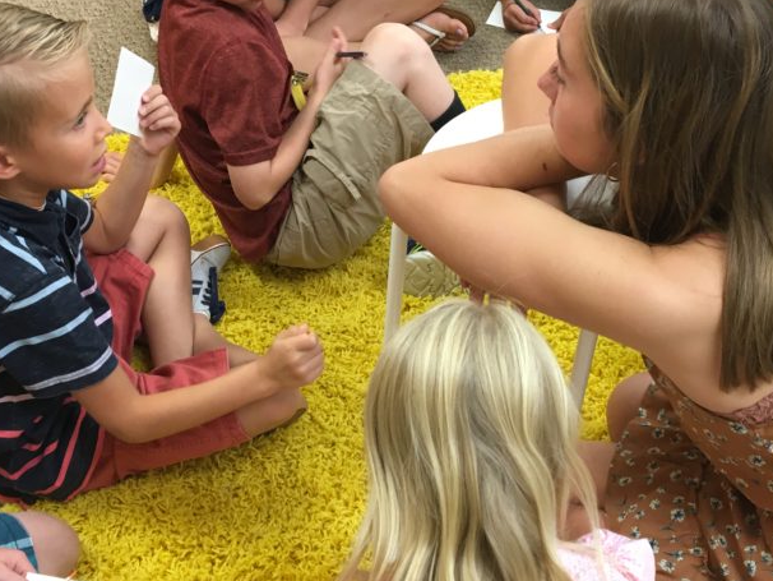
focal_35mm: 49
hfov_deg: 38.9
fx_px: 1095
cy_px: 336
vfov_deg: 29.7
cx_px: 394
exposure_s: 1/30
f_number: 2.2
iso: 64
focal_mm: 4.15
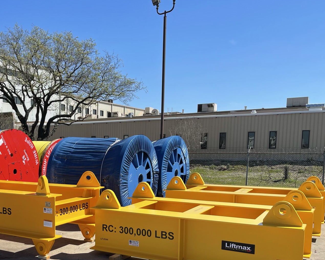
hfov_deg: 42.9
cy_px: 189
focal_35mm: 41
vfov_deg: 35.8
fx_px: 394
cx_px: 69
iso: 32
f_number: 1.6
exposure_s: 1/2786
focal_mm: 5.1
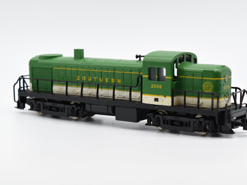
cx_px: 133
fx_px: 639
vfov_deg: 16.5
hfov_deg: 21.9
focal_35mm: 90
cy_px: 92
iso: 500
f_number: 8
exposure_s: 1/200
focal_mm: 55
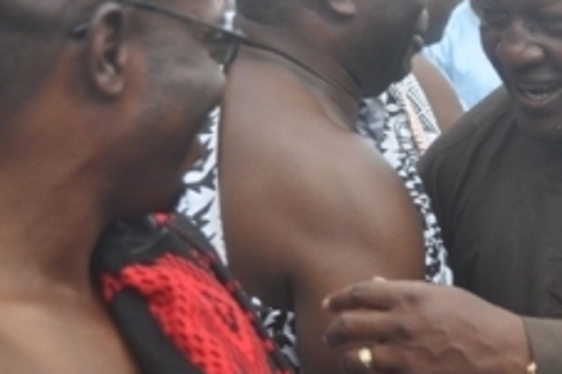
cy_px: 173
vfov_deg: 16.4
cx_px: 456
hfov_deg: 24.1
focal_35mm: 83
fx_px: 1295
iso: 200
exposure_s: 1/320
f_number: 3.5
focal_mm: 28
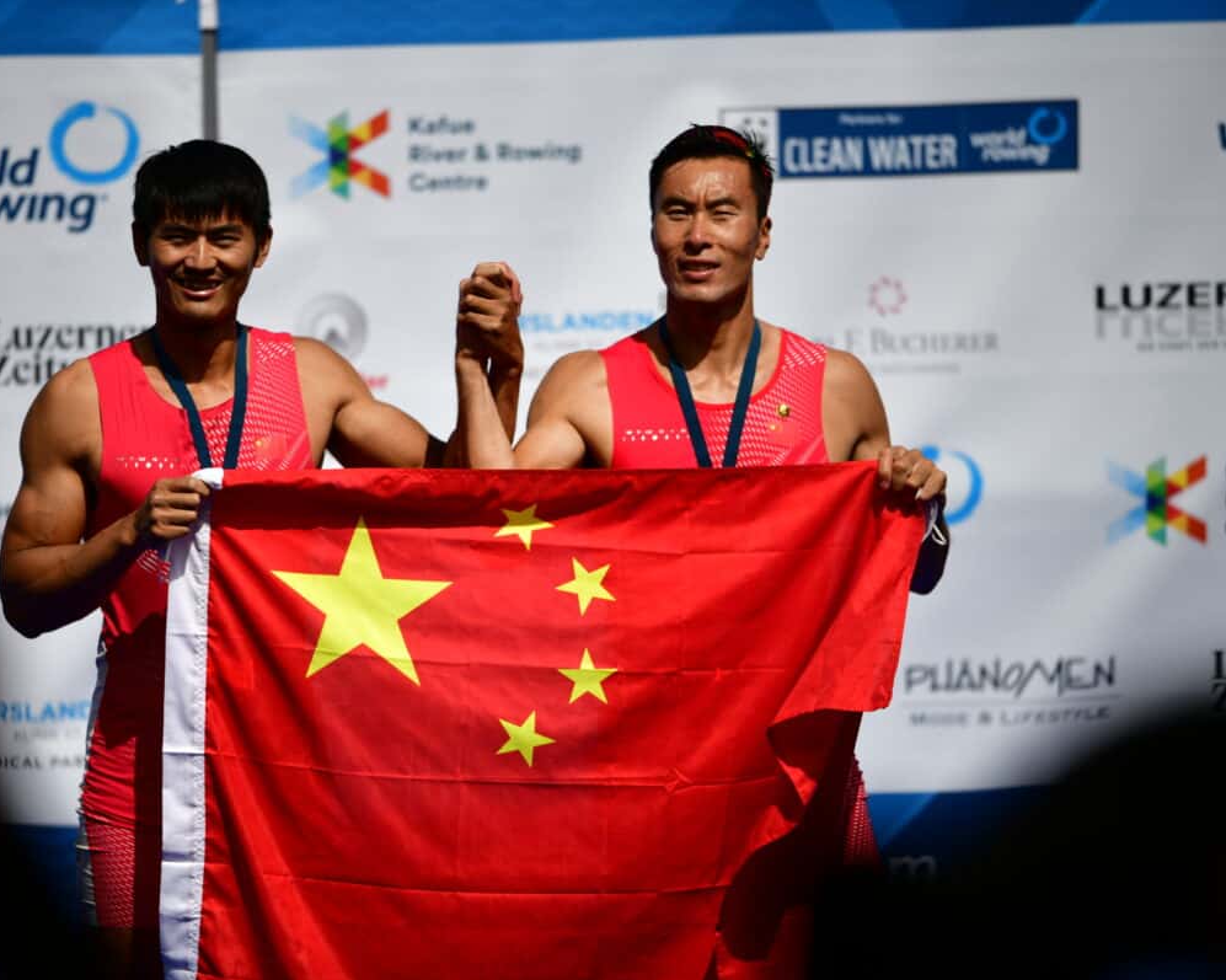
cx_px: 529
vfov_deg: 3.4
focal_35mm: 452
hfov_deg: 4.3
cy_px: 491
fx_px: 16396
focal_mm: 400
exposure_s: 1/3200
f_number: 2.8
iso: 64
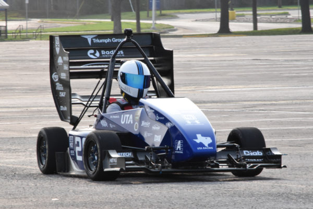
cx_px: 156
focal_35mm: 390
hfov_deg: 5.3
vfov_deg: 3.5
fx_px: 3391
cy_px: 104
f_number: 29
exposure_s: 1/500
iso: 3200
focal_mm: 260
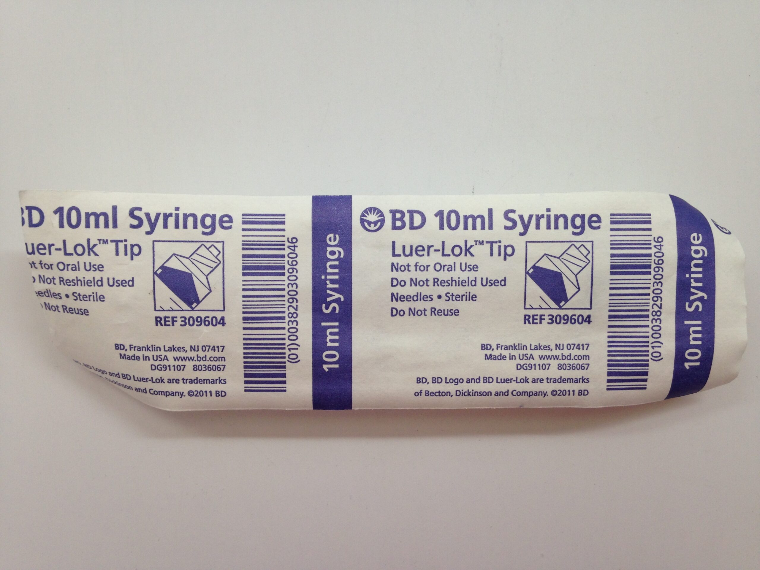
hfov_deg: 55.4
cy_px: 285
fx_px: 725
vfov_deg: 42.9
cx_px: 380
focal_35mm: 33
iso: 50
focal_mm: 4.12
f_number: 2.4
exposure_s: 1/60
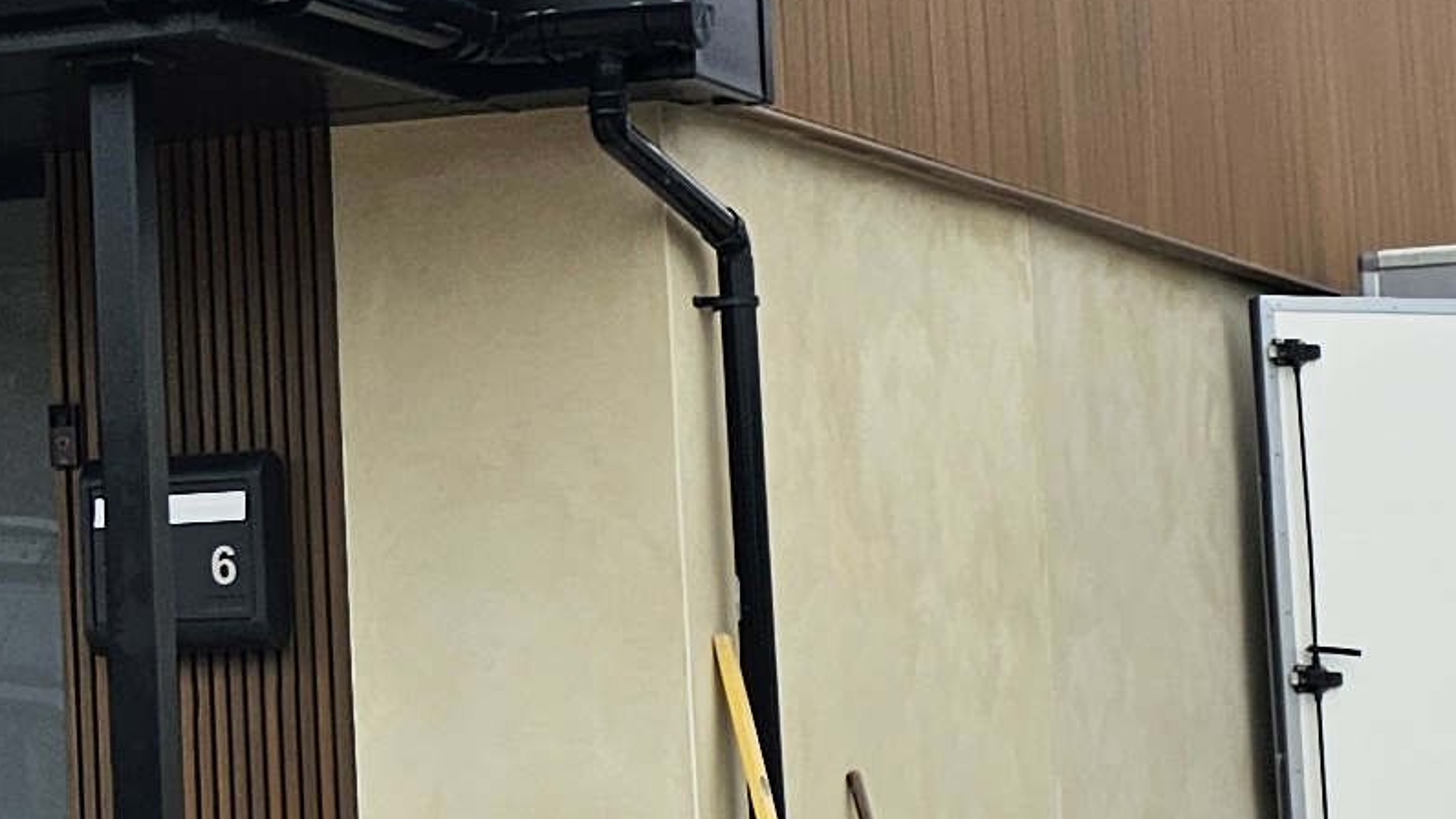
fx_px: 4864
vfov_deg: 9.6
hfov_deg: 16.2
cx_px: -403
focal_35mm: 126
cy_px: 170
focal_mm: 6.3
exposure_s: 1/455
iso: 10
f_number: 1.7
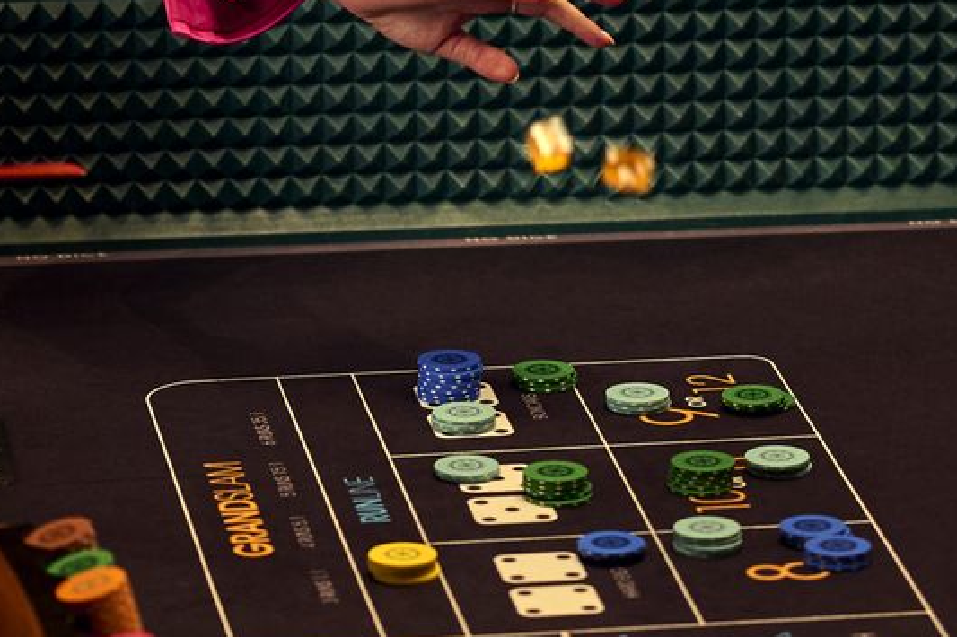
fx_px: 8132
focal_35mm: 306
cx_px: 619
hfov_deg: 6.7
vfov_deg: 4.5
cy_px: -385
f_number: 1.8
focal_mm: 85
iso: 800
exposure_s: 1/400
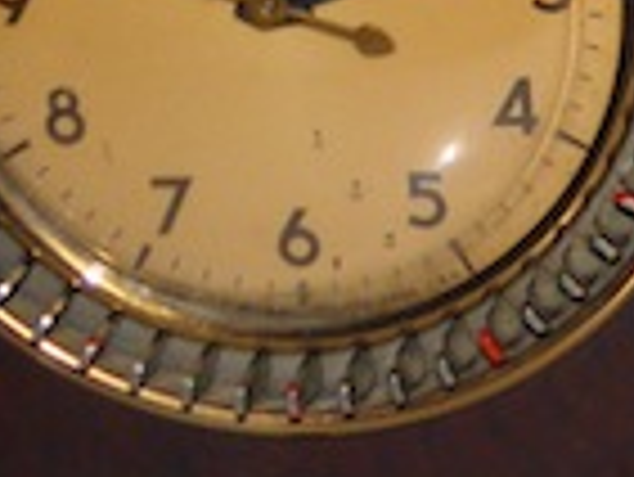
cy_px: -500
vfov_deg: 6.7
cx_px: 1317
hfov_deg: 8.6
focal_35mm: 215
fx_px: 3941
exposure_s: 1/80
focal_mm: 6.8
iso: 100
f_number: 3.7
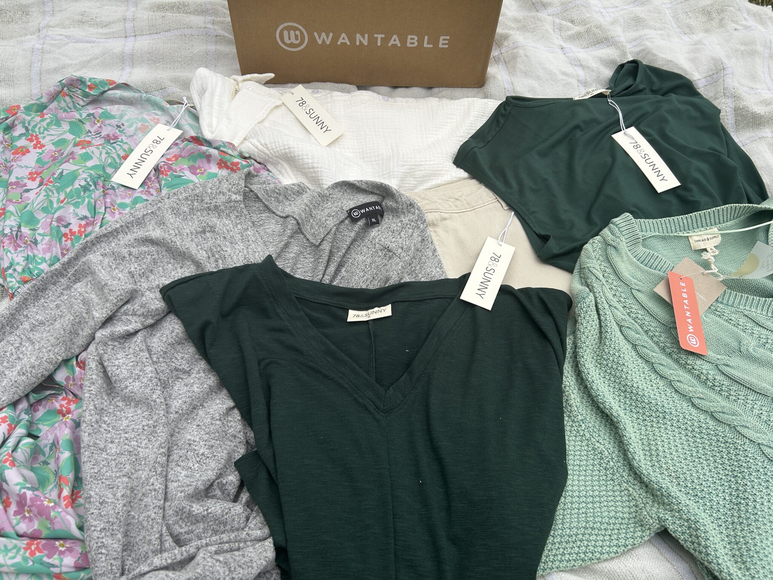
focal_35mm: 26
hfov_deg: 67.3
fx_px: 581
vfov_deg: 53.1
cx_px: 386
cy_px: 290
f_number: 1.5
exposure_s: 1/317
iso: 50
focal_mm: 5.7
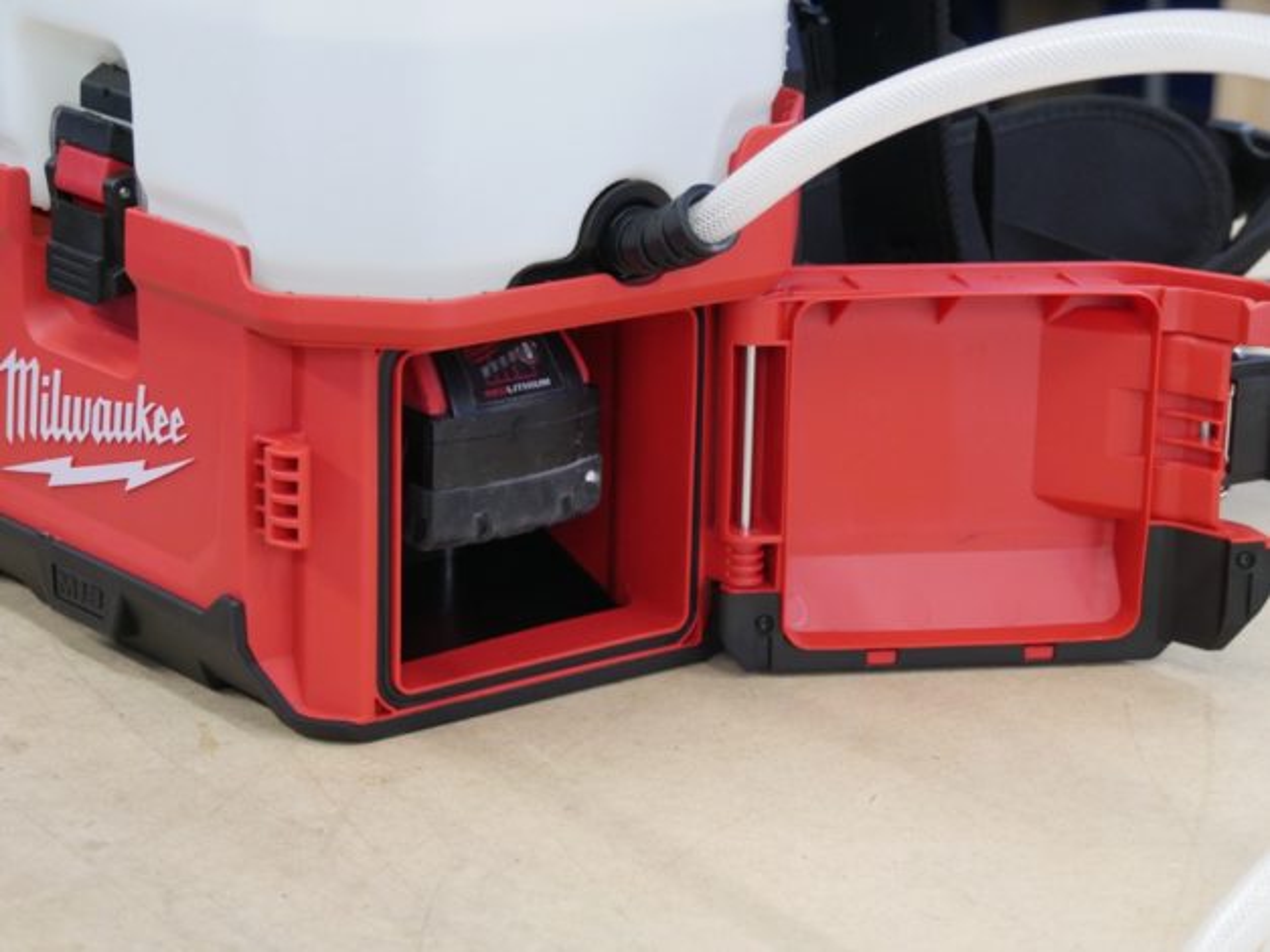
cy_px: 476
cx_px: 635
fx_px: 3375
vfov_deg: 16.1
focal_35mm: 92
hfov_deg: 21.3
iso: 2000
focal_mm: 46
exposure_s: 1/100
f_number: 4.9
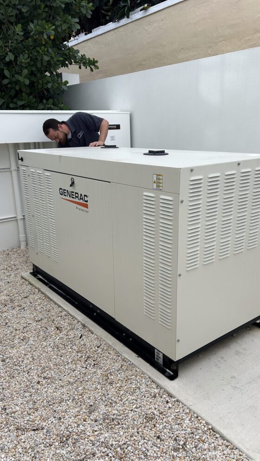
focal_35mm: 29
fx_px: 355
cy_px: 235
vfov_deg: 66.0
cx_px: 123
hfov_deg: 40.2
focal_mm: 5.7
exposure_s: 1/1645
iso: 50
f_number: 1.5
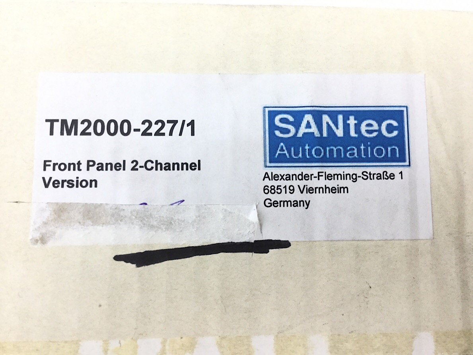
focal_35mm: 31
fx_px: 424
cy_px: 178
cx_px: 236
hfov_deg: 58.3
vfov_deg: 45.4
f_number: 2.4
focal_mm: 3.3
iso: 100
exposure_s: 1/33
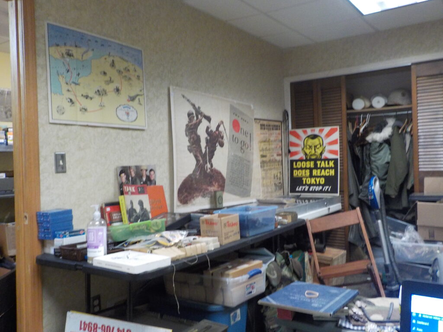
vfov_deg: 46.8
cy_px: 166
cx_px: 222
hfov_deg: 60.0
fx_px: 384
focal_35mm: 30
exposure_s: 1/13
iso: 400
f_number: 3.3
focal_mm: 4.1
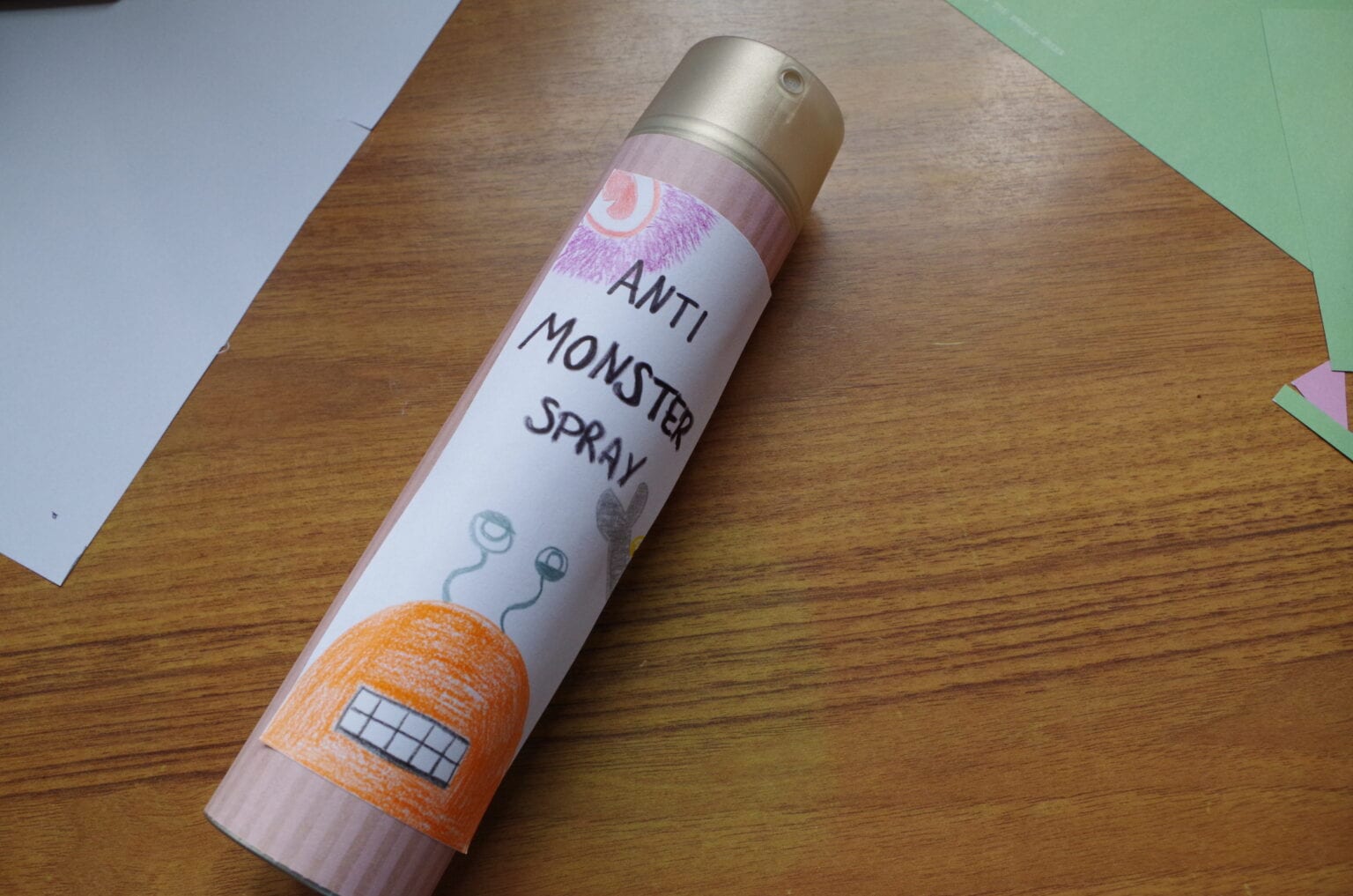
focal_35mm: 34
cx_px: 676
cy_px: 448
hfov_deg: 55.9
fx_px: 1275
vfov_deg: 38.7
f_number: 6.3
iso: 800
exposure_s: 1/250
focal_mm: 23.13
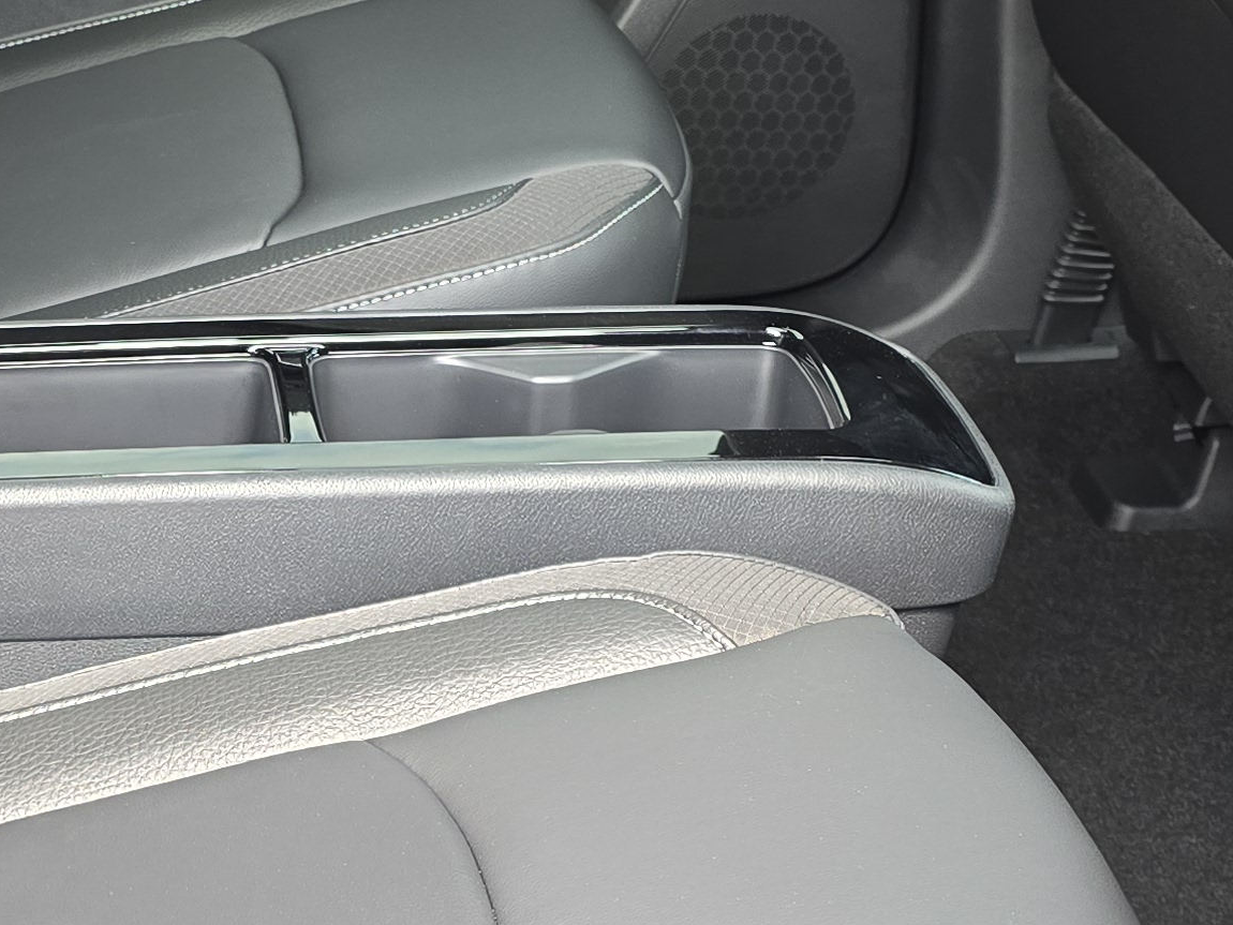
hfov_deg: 24.0
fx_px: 2850
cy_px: 682
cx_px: 212
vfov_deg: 18.3
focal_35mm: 80
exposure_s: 1/180
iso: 125
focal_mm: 6.3
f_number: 1.7
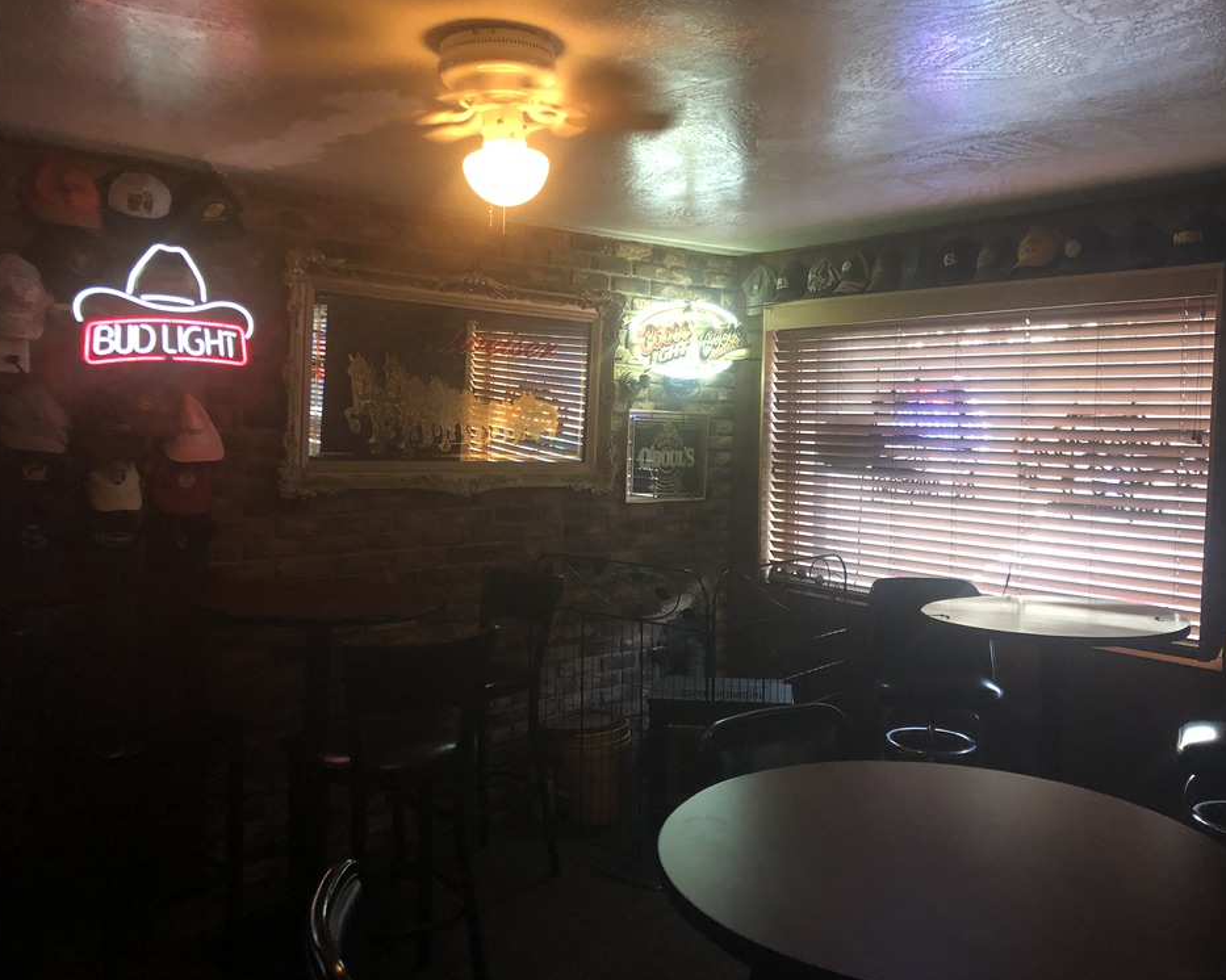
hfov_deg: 58.7
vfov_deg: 48.5
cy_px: 478
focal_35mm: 30
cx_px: 653
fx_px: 1088
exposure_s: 1/8
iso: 100
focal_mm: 4
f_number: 1.8
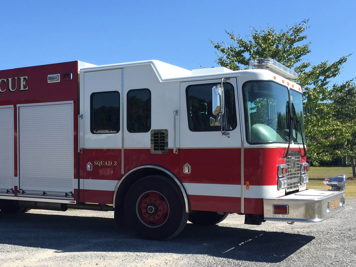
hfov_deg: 38.8
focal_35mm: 48
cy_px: 161
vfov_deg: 30.2
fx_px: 494
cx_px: 97
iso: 32
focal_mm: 4.15
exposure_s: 1/1041
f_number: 2.2
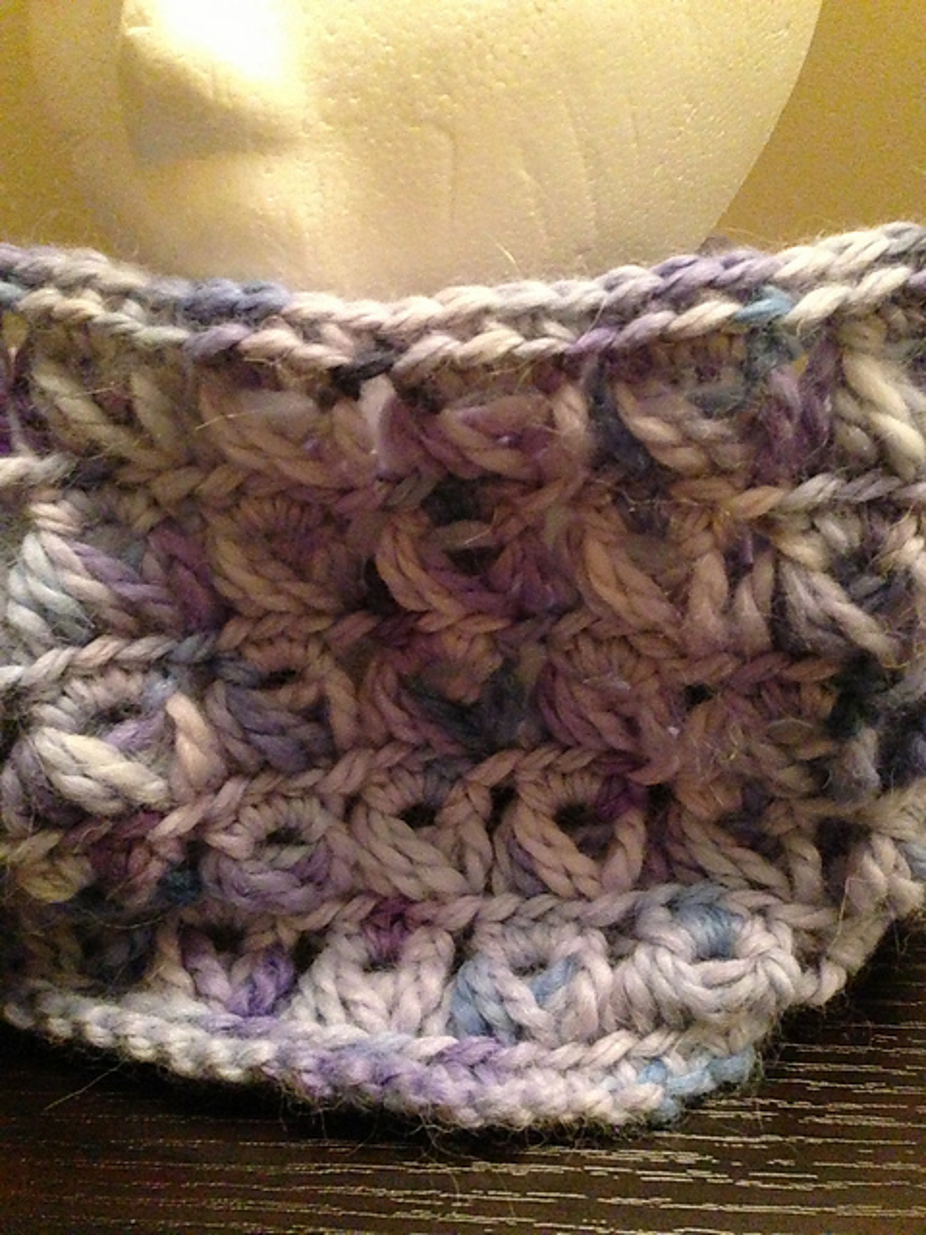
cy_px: 618
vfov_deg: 55.4
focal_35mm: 33
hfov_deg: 42.9
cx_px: 463
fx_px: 1177
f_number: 2.4
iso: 1600
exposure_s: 1/15
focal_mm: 4.13
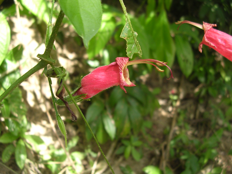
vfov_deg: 37.7
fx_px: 255
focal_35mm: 38
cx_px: 116
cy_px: 87
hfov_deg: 49.0
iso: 100
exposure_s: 1/145
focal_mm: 5.8
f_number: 2.8
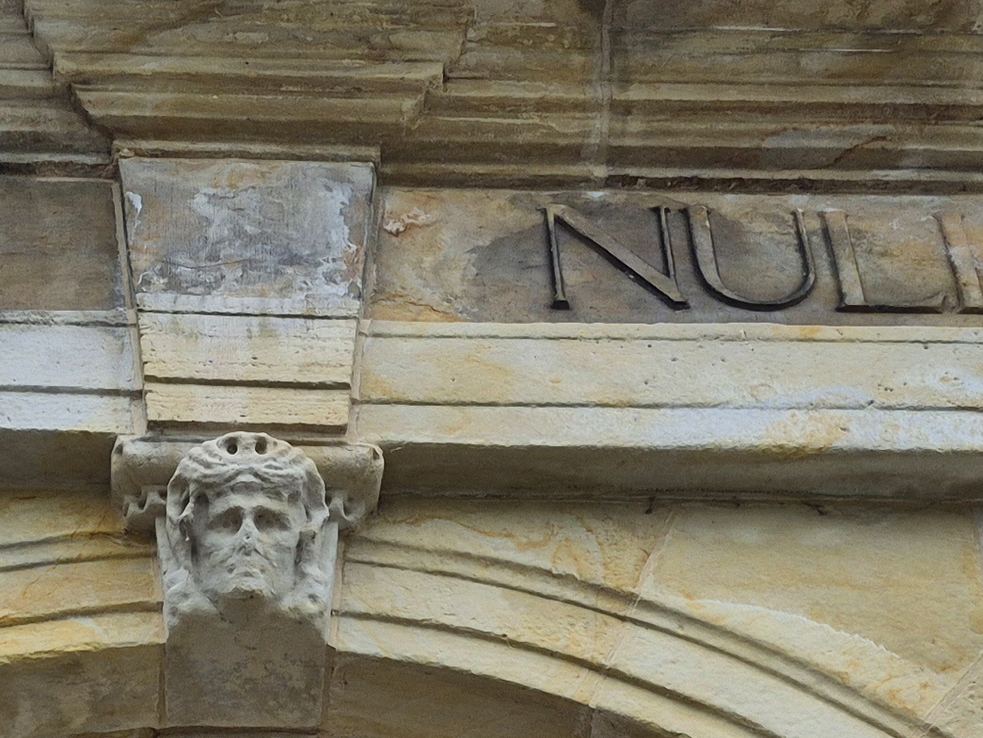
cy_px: 729
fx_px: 2499
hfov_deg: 22.0
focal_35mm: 88
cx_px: 207
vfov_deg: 16.5
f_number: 1.8
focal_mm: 5.4
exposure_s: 1/1000
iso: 25
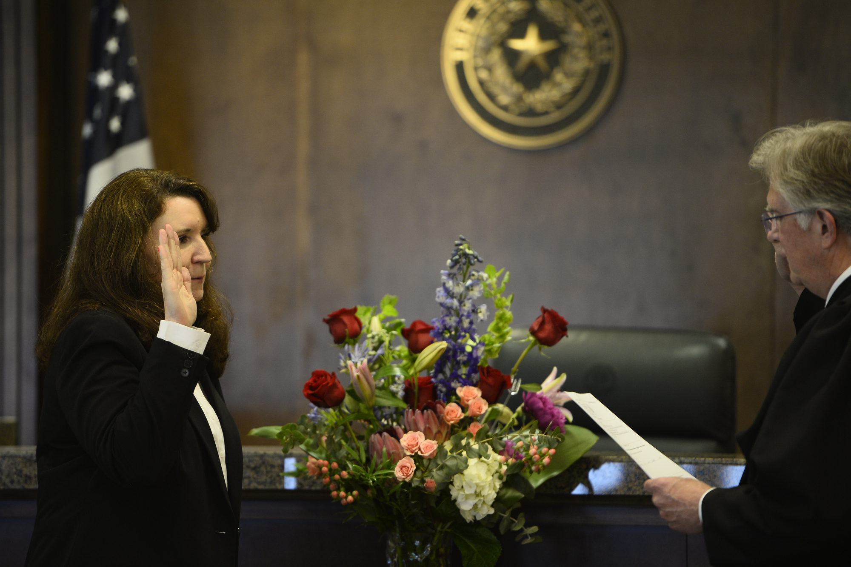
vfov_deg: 6.9
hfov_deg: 10.3
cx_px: 426
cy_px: 284
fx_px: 4727
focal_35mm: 200
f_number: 2.8
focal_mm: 200
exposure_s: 1/160
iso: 1250
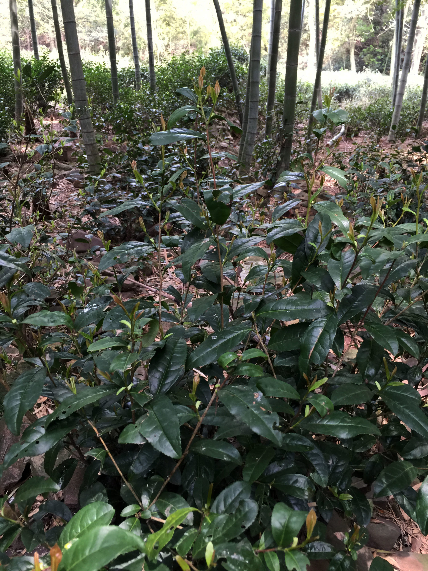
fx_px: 478
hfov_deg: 48.2
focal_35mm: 29
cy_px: 286
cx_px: 214
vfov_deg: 61.7
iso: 32
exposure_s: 1/33
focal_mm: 4.15
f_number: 2.2
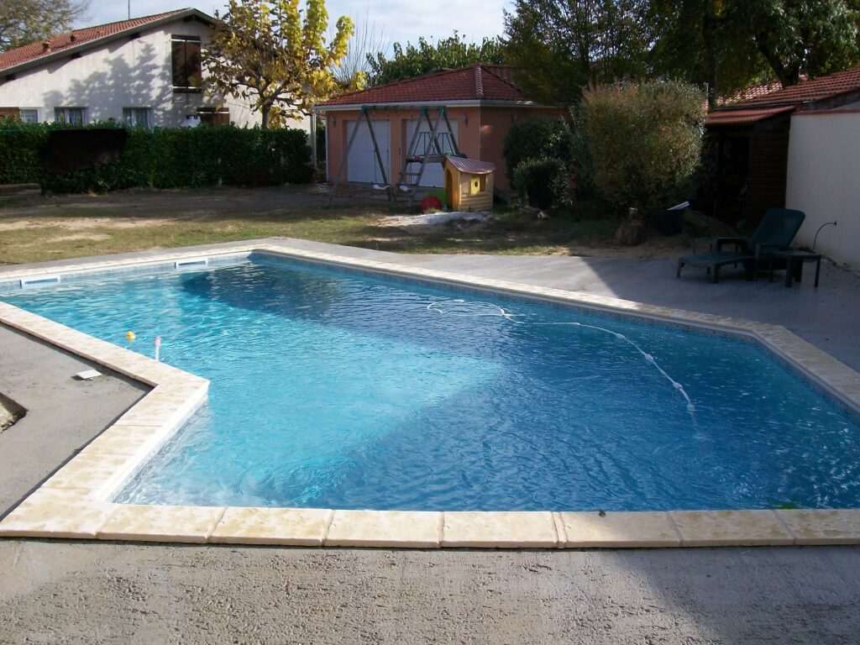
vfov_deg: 39.7
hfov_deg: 51.4
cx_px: 430
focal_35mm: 36
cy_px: 322
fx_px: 894
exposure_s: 1/400
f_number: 4.8
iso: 80
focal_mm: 6
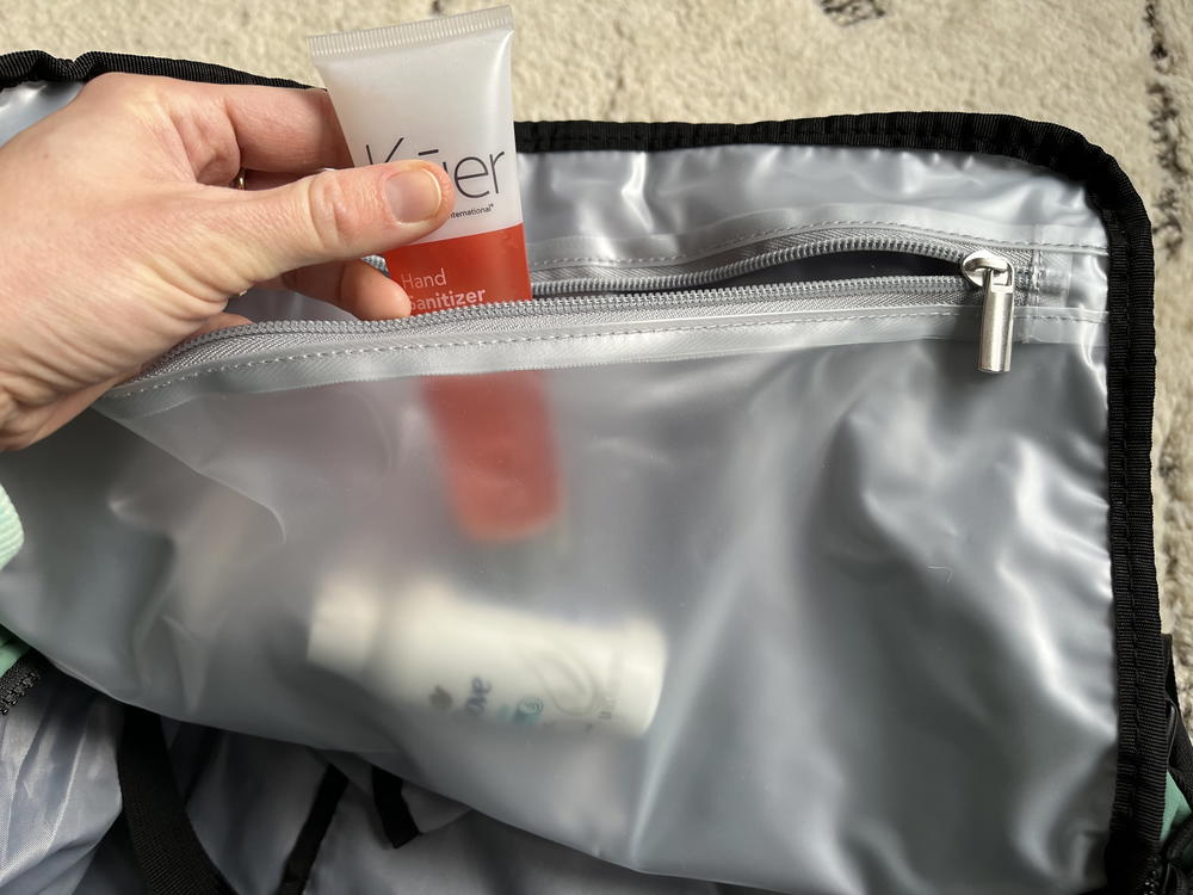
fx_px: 896
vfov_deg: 53.1
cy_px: 448
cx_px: 596
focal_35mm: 26
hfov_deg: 67.3
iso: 80
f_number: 1.6
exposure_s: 1/121
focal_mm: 5.1
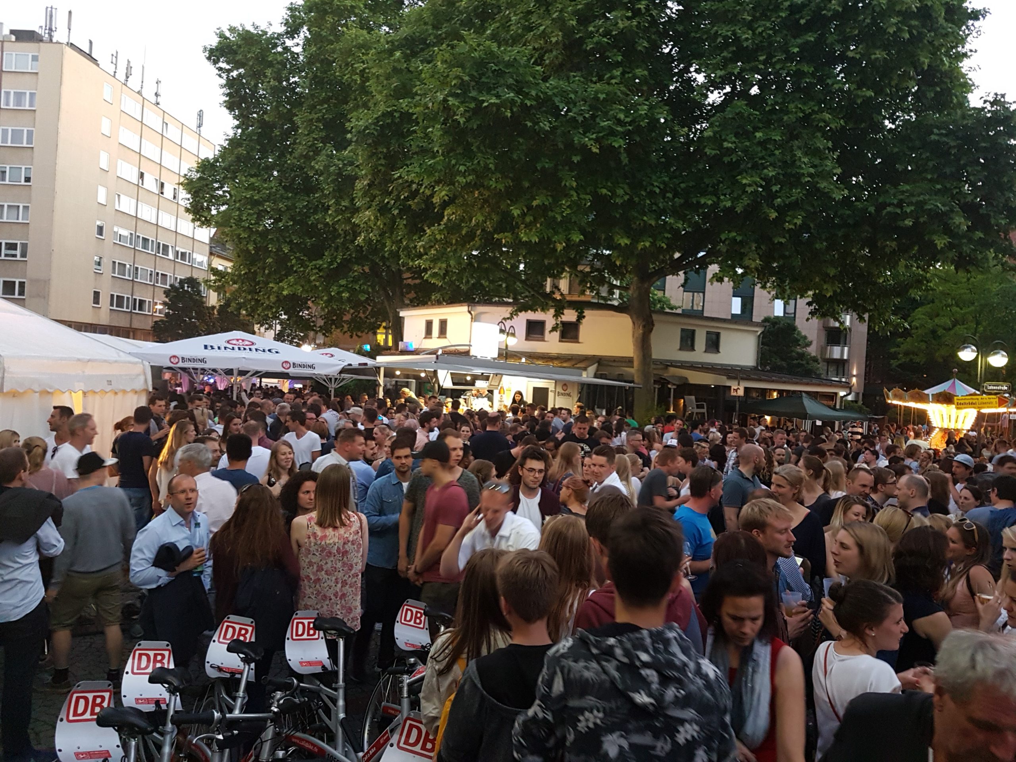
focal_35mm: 26
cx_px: 508
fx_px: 763
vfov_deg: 53.1
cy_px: 381
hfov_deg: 67.3
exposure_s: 1/20
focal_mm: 4.2
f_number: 1.7
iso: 250
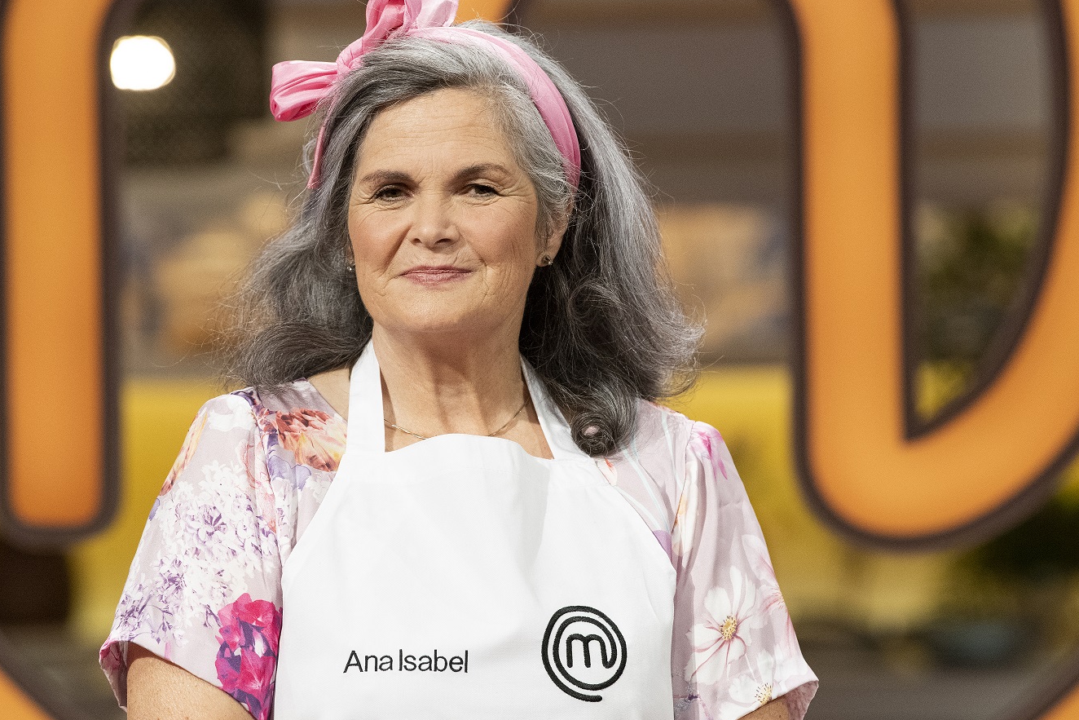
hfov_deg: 7.4
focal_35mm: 278
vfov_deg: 4.9
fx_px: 8333
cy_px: 356
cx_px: 486
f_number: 5.6
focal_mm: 200
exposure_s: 1/200
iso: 2500
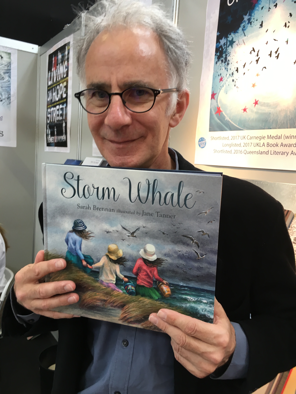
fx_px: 331
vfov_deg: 61.7
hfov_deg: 48.2
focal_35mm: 29
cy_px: 197
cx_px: 148
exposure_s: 1/33
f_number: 2.2
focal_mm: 4.15
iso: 64
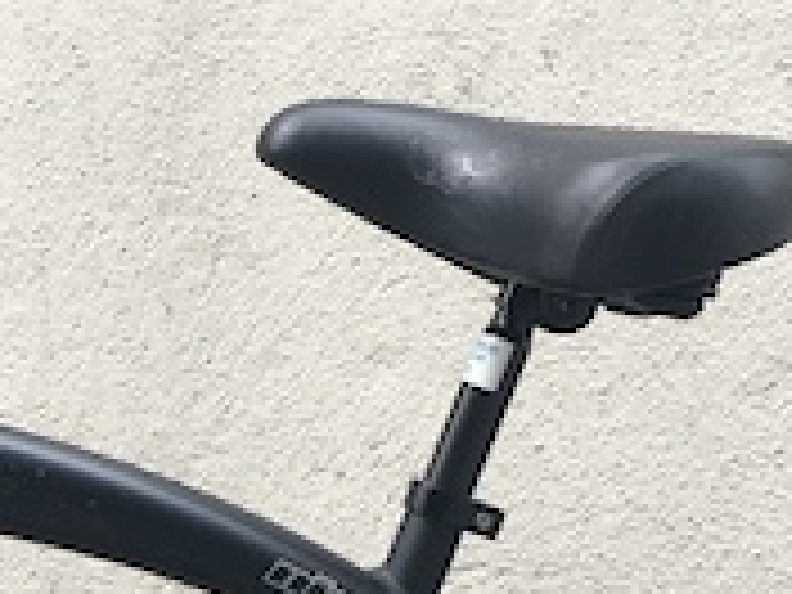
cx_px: 18
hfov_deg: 14.7
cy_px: 814
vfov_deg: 10.9
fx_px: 3020
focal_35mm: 132
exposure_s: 1/120
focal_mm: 4.15
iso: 32
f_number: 2.2
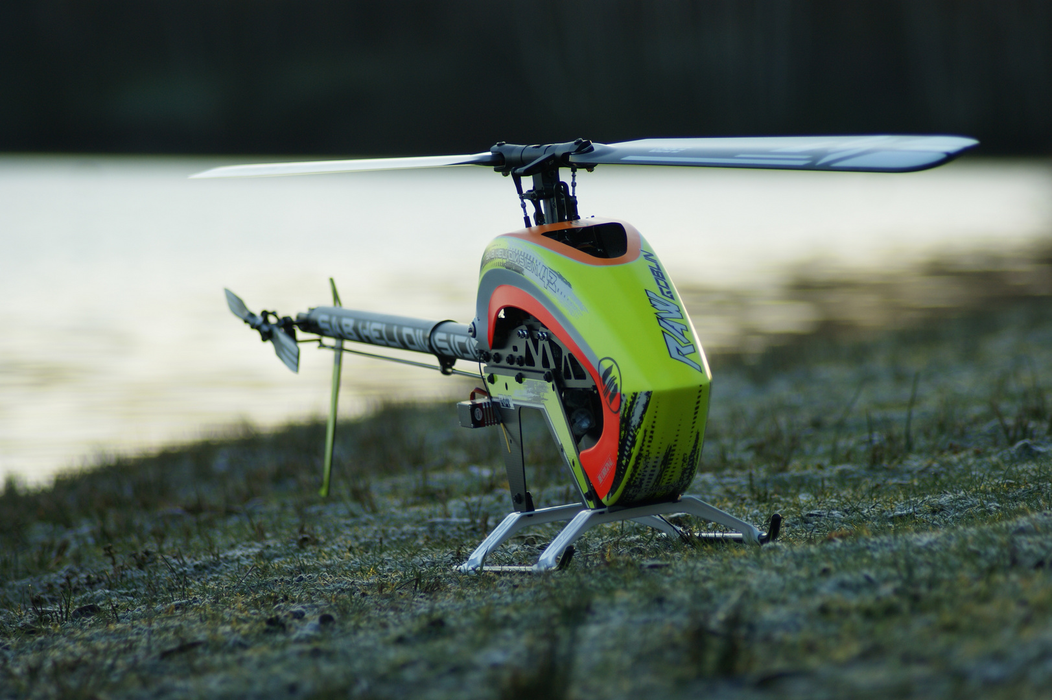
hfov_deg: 9.8
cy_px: 350
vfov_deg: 6.5
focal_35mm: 210
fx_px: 6133
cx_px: 526
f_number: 4.5
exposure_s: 1/250
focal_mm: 140
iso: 100
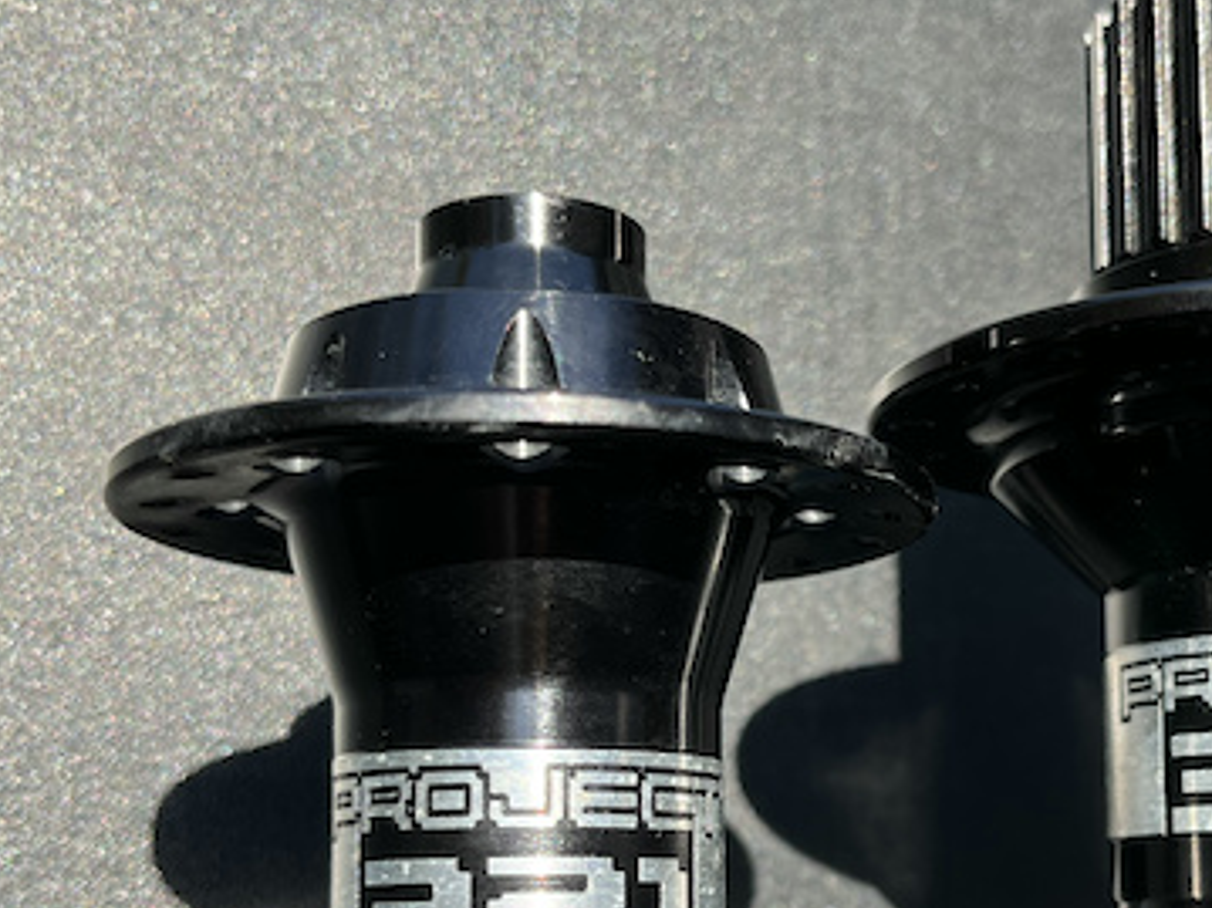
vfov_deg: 24.8
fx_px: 2030
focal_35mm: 58
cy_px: 729
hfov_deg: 32.9
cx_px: 831
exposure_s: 1/1056
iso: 50
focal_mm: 5.1
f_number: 1.6
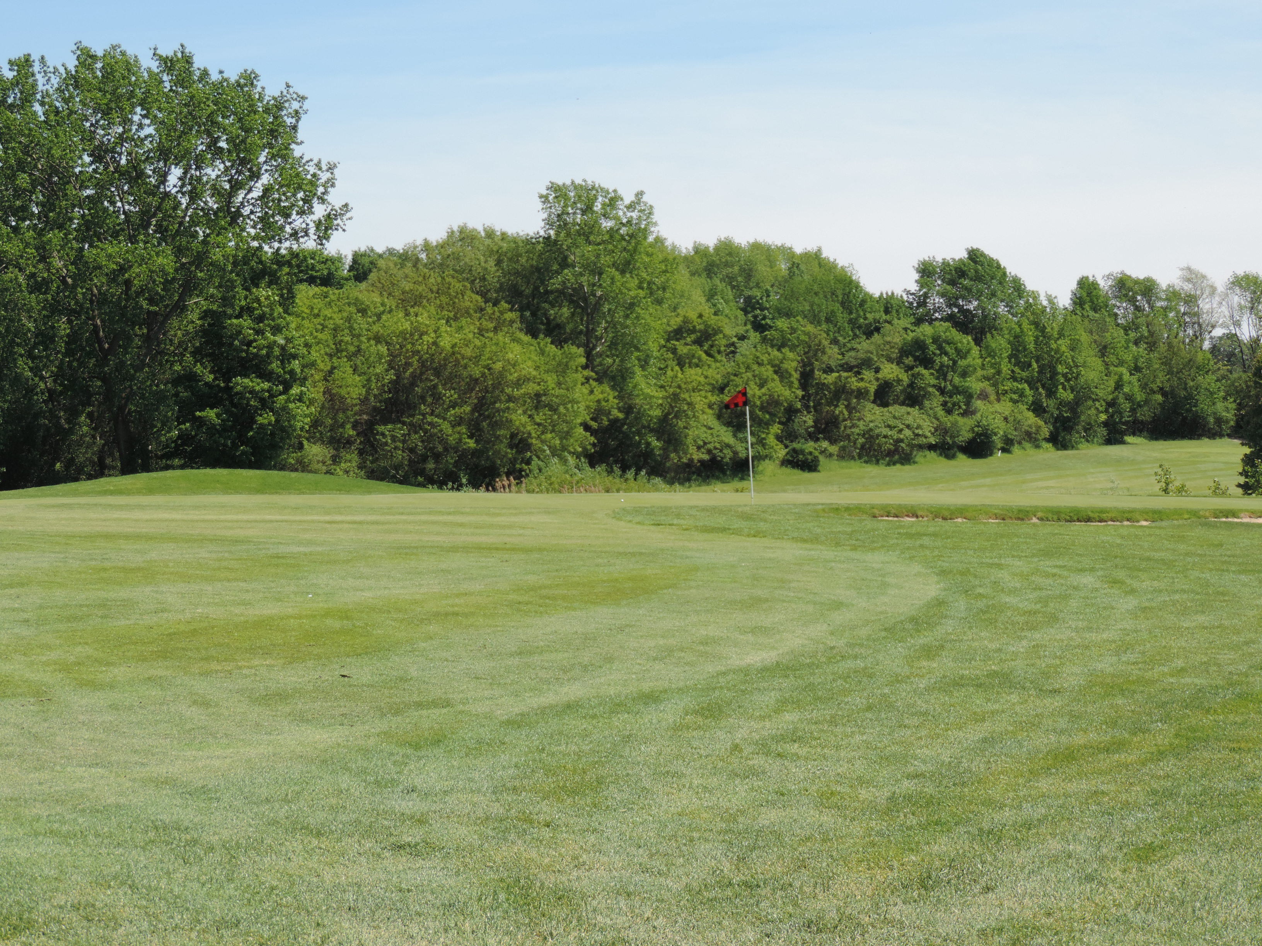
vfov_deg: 14.8
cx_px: 631
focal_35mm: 100
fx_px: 3646
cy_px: 473
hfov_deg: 19.6
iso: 80
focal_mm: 17.8
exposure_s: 1/500
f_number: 4.1
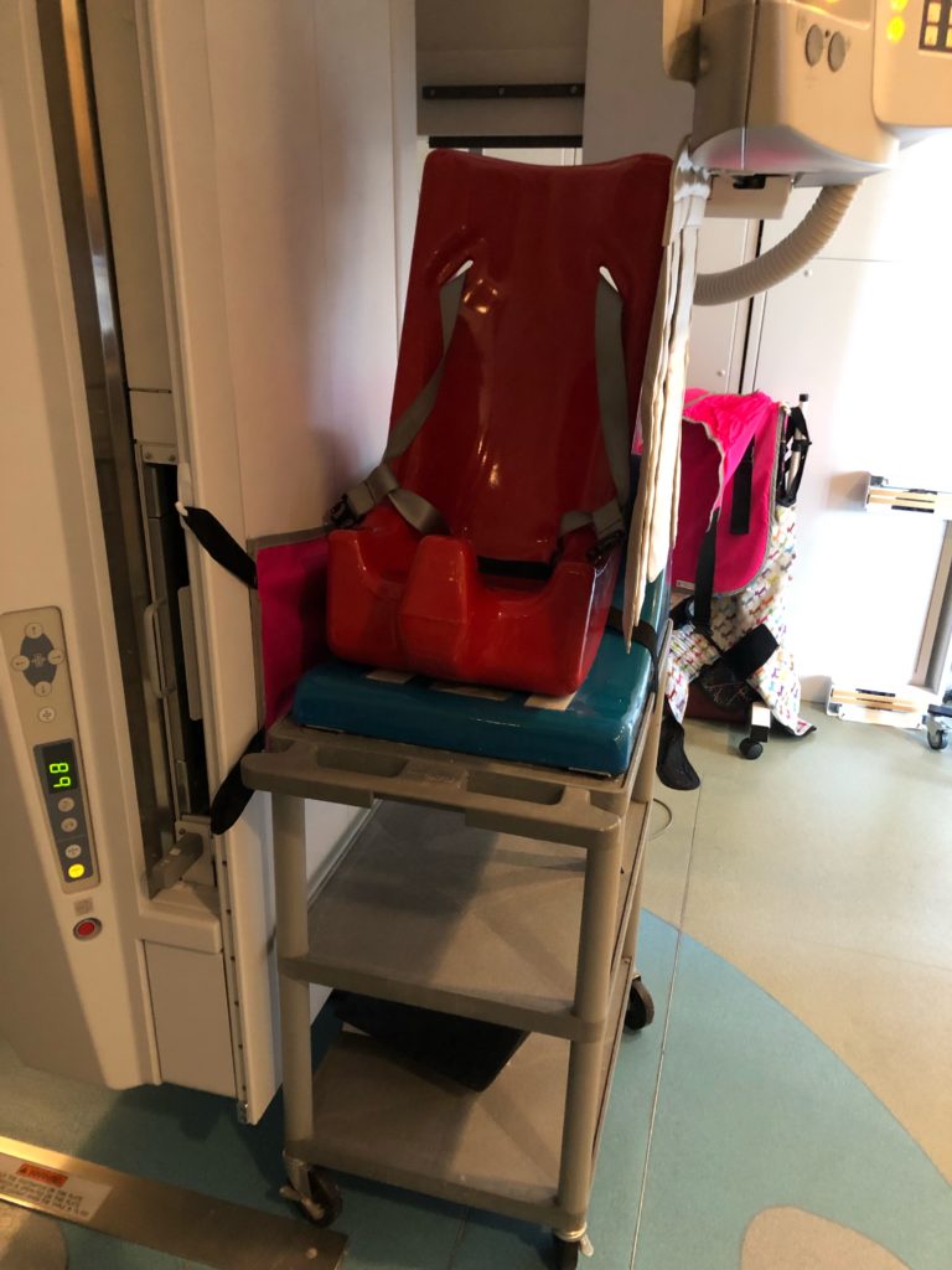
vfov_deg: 63.4
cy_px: 635
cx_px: 476
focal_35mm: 28
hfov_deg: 49.7
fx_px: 1027
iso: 100
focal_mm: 3.99
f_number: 1.8
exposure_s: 1/4
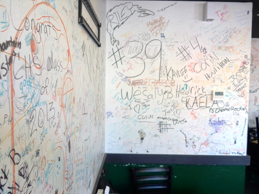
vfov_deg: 42.9
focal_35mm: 33
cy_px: 101
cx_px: 122
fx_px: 247
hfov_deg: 55.3
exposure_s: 1/80
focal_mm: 6
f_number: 2
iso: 80
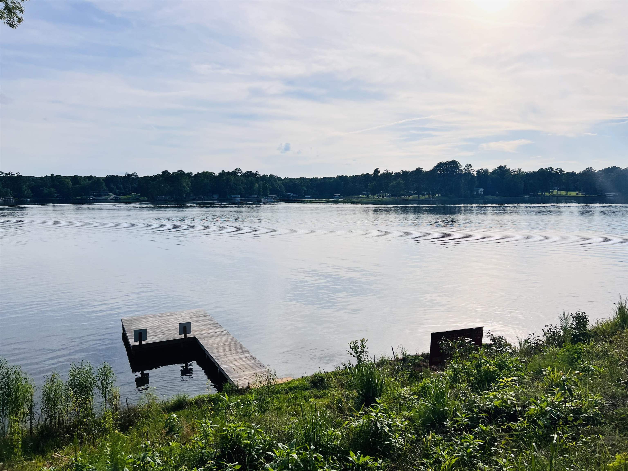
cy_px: 236
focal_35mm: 26
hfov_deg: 67.3
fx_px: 472
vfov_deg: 53.1
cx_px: 314
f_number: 1.5
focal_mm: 5.7
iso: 50
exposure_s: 1/10309
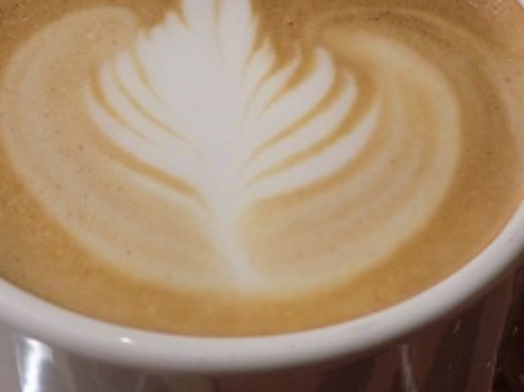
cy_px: 129
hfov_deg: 22.3
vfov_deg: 16.7
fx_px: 1331
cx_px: 240
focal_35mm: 88
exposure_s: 1/60
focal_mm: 8.46
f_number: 3.4
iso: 160
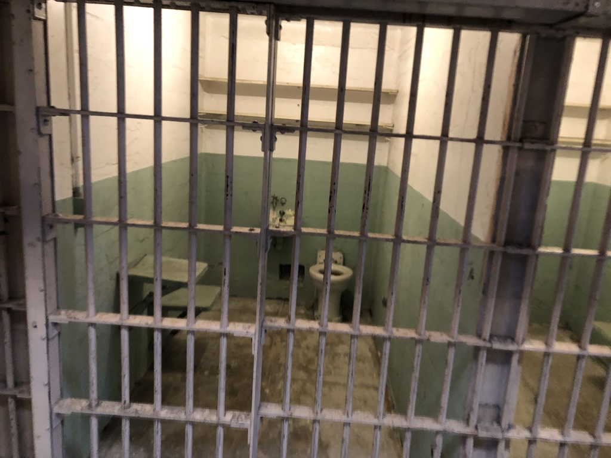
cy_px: 229
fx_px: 494
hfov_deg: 63.4
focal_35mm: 28
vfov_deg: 49.7
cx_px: 306
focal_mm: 4
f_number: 1.8
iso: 100
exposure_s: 1/10
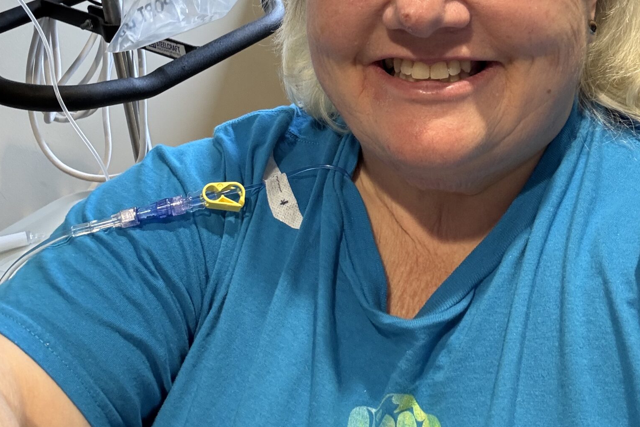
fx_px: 747
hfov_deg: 46.4
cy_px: 61
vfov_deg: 30.8
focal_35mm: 42
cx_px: 321
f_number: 1.9
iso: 200
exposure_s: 1/60
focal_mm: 2.69
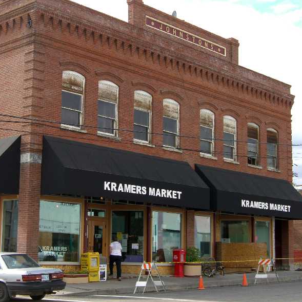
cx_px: 103
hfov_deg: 26.0
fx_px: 651
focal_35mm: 66
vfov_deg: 26.1
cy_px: 153
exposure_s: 1/320
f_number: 3.4
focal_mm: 11.5
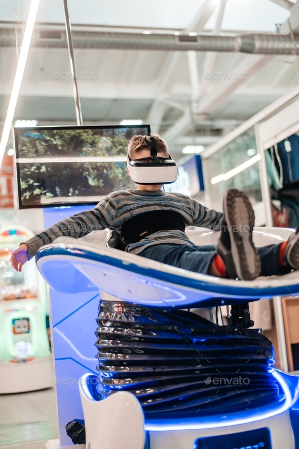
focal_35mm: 50
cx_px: 150
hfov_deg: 27.0
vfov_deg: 39.6
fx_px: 622
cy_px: 224
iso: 320
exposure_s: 1/200
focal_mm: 50
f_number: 1.8
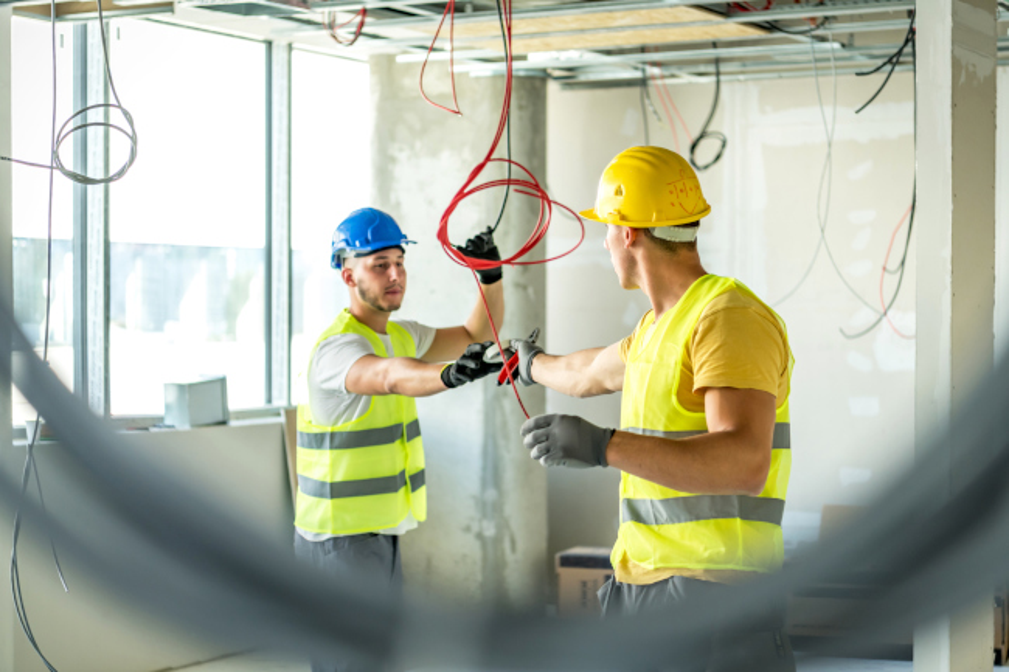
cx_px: 504
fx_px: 1961
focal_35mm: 70
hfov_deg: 28.9
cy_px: 336
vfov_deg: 19.4
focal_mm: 70
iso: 400
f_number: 3.2
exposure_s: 1/160
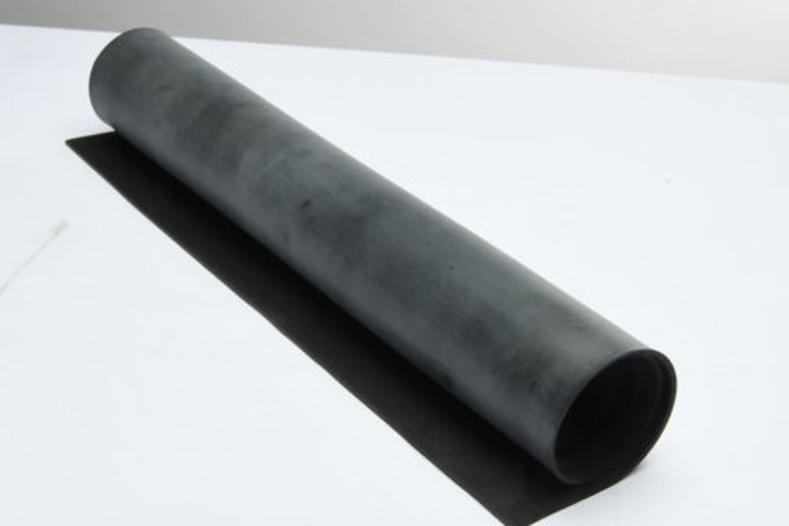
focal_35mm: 55
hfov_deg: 36.3
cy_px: 239
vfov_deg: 24.6
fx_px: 1205
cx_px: 387
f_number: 22
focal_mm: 36
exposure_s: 1/200
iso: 640
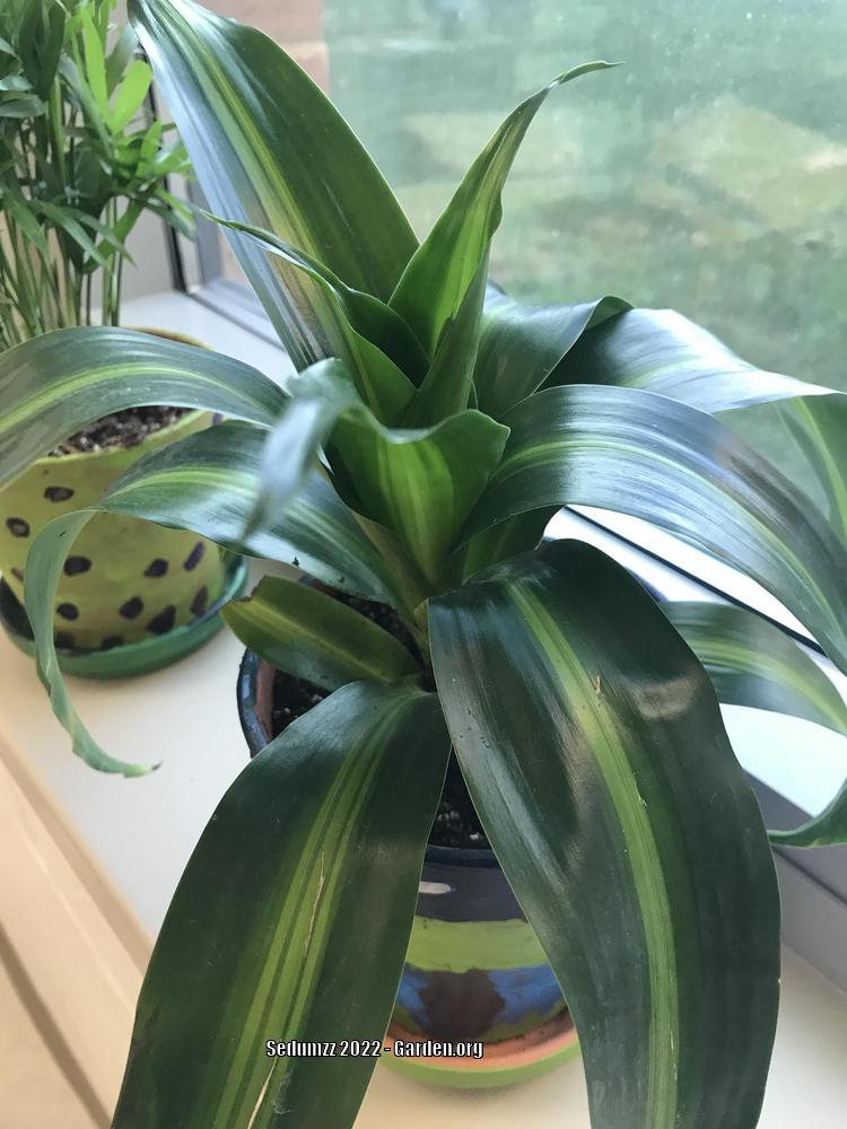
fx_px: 913
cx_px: 424
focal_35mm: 28
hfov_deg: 49.7
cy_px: 564
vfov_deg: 63.4
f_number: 1.8
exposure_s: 1/30
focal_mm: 3.99
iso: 25
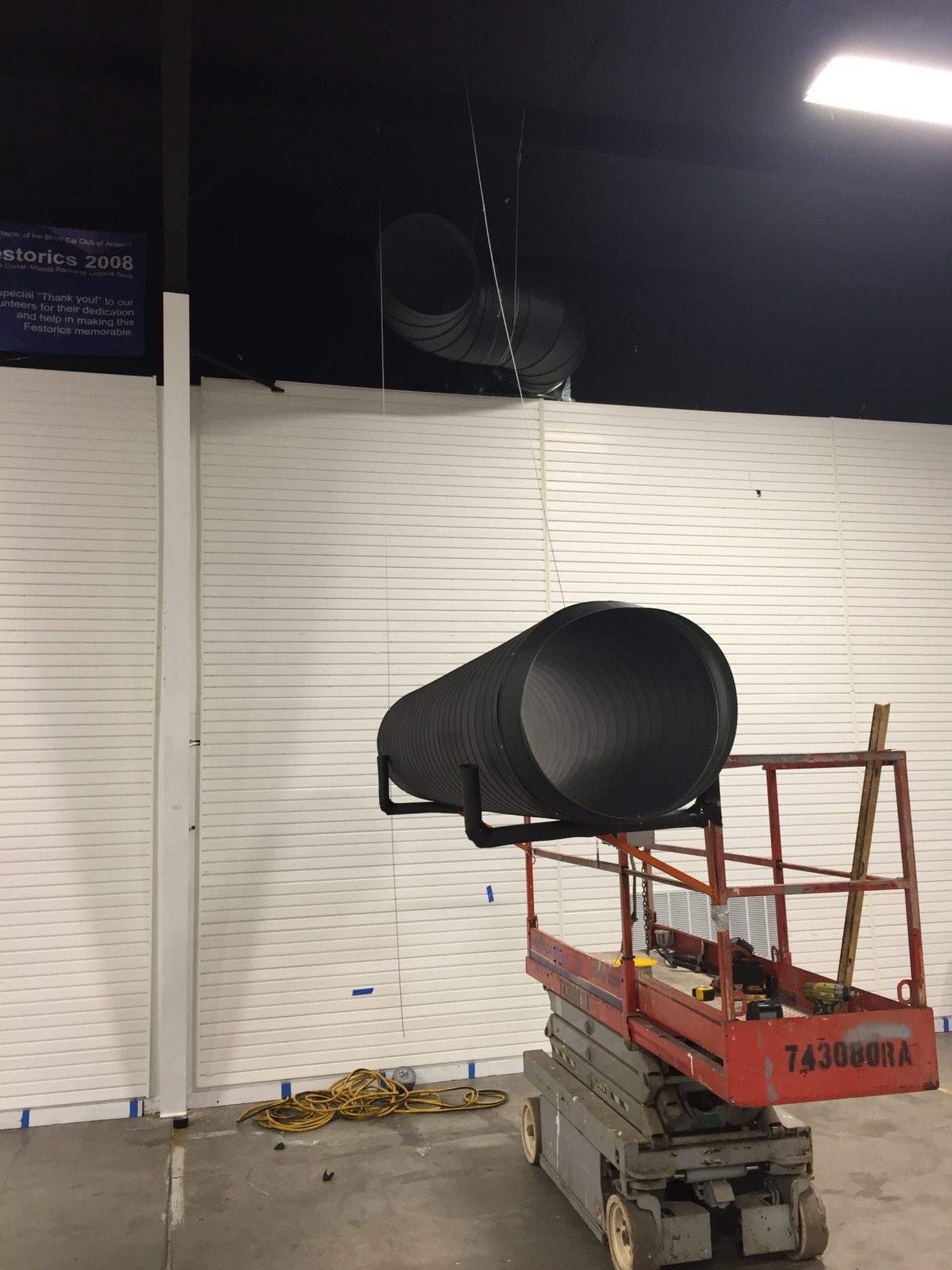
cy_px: 635
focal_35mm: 29
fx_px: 1064
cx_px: 476
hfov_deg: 48.2
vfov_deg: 61.7
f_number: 2.2
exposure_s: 1/30
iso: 64
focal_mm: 4.15
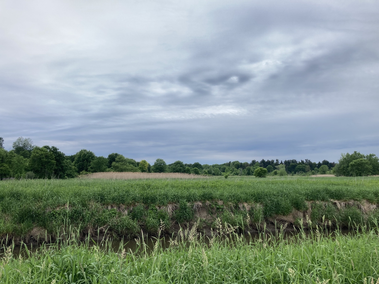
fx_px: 307
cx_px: 190
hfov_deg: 63.4
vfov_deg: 49.7
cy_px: 142
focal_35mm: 28
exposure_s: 1/141
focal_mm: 3.99
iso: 20
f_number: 1.8
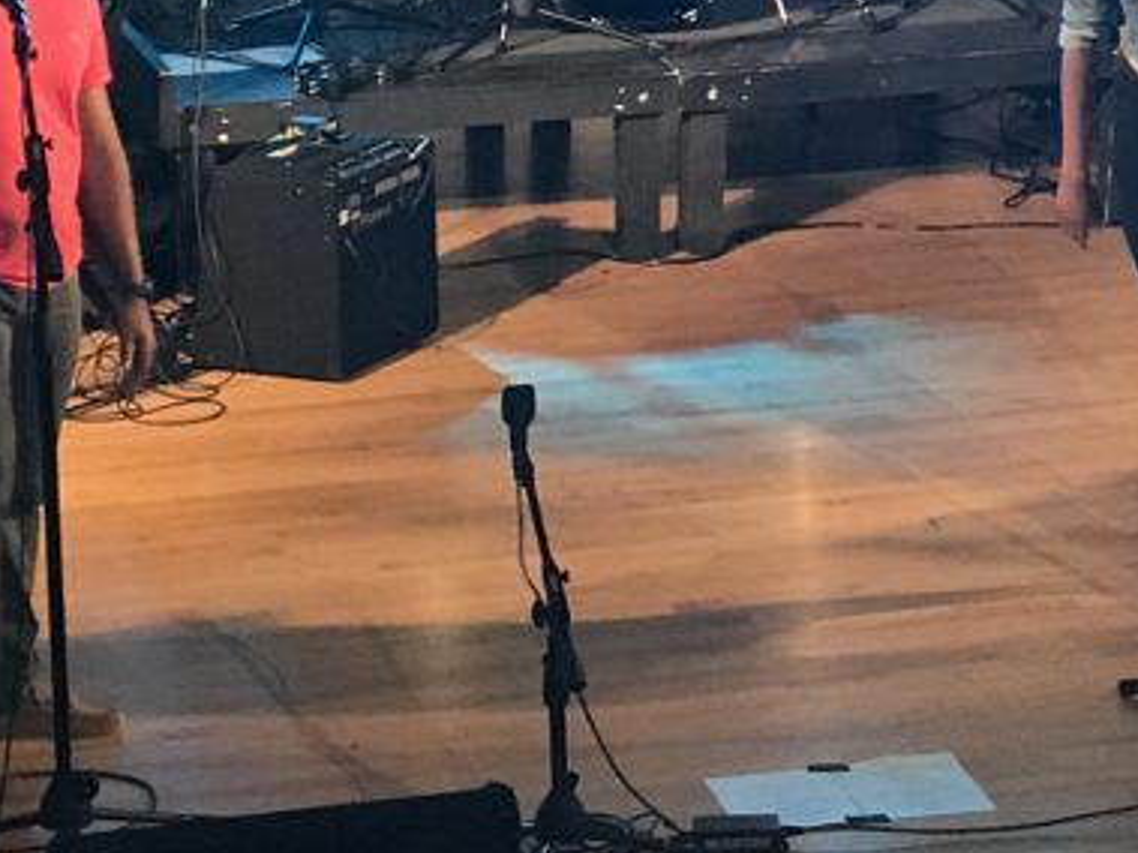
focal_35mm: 154
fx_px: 5061
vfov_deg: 9.6
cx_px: 661
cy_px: 60
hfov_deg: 12.8
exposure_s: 1/60
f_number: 2.8
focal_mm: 6.6
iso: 500
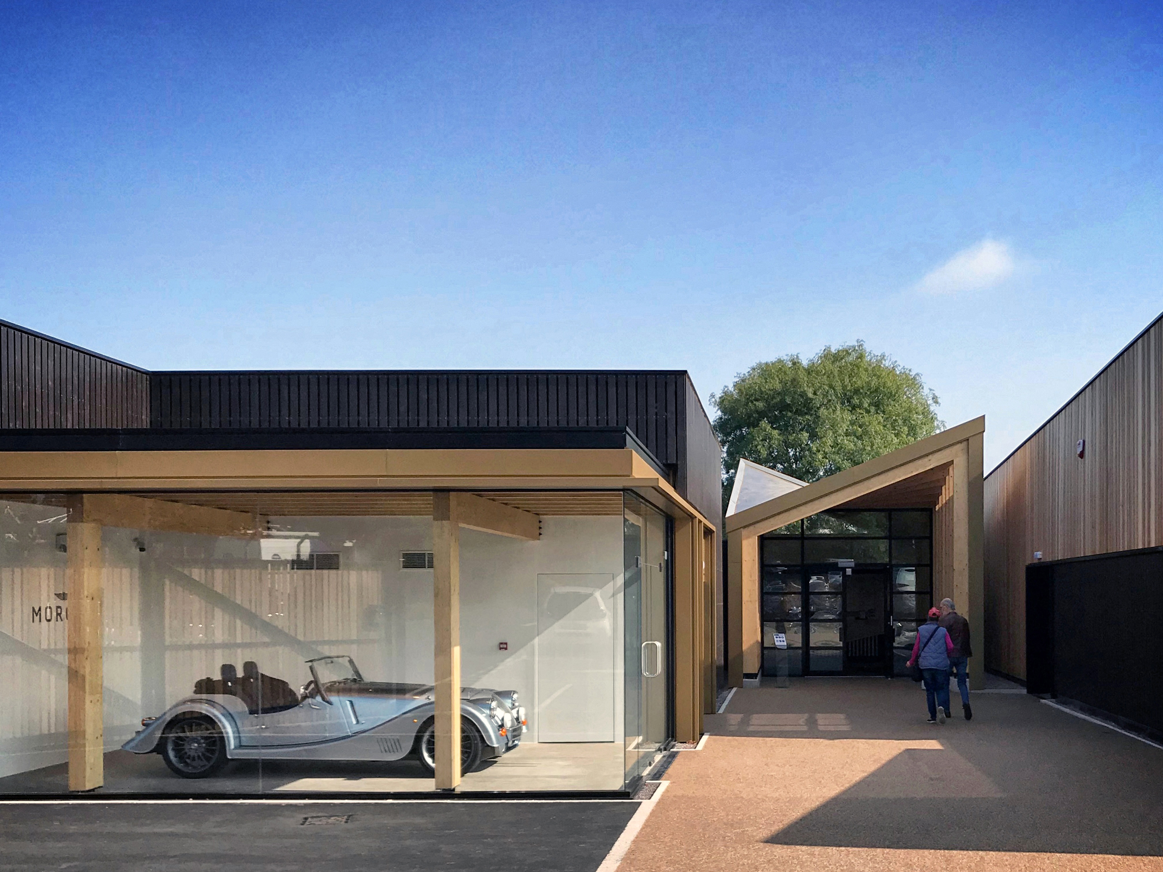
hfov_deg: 63.4
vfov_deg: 49.7
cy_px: 436
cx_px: 582
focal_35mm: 28
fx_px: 941
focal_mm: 3.99
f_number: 1.8
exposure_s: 1/1916
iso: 20
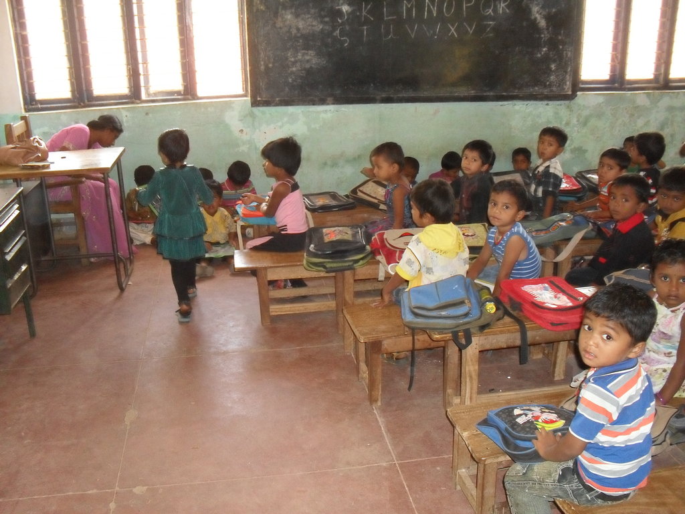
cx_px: 342
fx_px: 693
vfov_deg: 40.7
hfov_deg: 52.6
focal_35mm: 35
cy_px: 257
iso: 320
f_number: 3.2
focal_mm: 6.3
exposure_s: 1/45
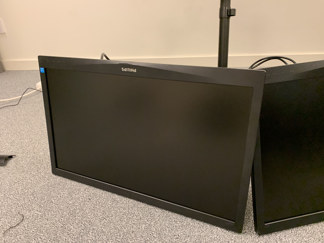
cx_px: 162
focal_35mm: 26
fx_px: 243
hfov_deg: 67.3
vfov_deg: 53.1
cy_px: 122
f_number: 1.8
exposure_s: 1/60
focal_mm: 4.25
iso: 250
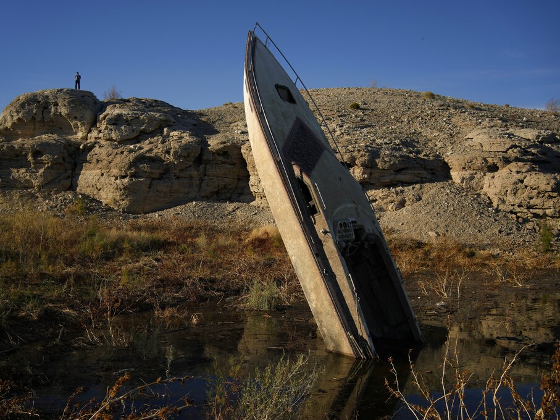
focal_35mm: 38
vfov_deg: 37.7
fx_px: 615
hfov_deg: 48.9
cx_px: 248
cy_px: 210
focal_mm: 35
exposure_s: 1/500
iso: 100
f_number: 8
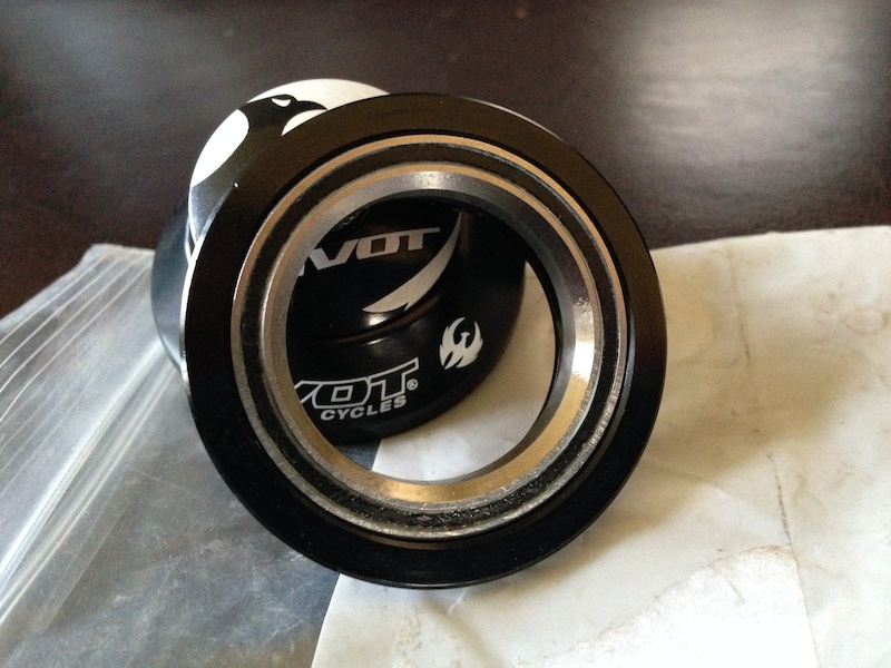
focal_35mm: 33
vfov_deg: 42.9
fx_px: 849
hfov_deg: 55.4
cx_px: 446
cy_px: 334
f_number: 2.4
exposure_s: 1/15
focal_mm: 4.12
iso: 500
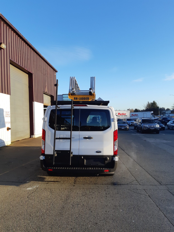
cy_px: 116
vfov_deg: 67.3
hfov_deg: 53.1
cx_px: 87
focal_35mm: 26
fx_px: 174
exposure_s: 1/735
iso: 40
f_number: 1.7
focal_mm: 3.93
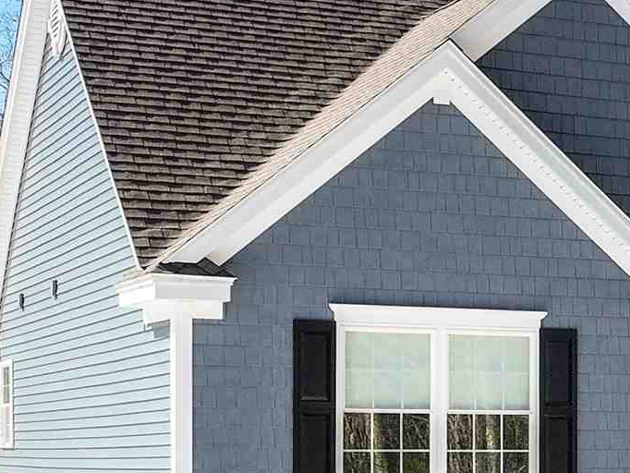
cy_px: 650
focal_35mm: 108
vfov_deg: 13.1
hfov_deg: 17.4
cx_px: 744
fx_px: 1966
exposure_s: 1/2500
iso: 150
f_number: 2.8
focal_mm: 12.29
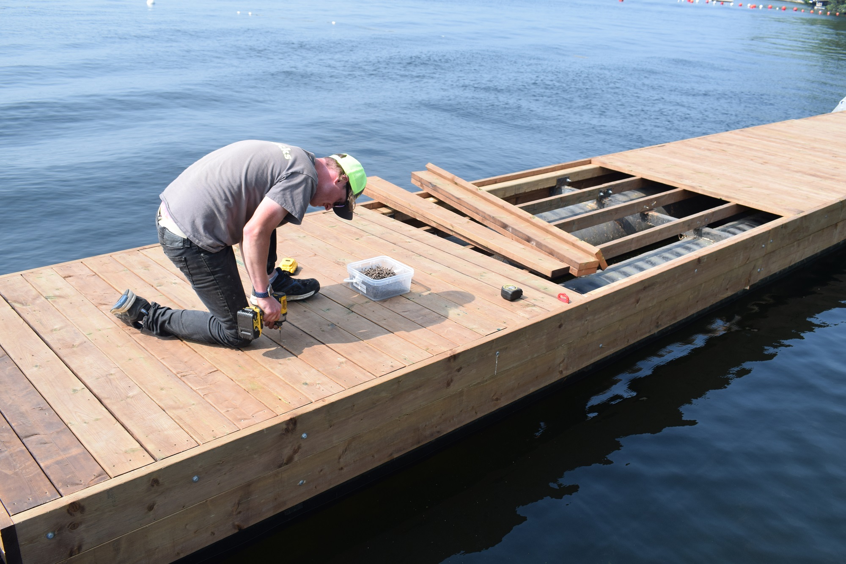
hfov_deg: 57.2
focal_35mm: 33
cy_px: 282
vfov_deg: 40.0
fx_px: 775
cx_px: 423
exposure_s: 1/250
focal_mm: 22
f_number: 8
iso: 200
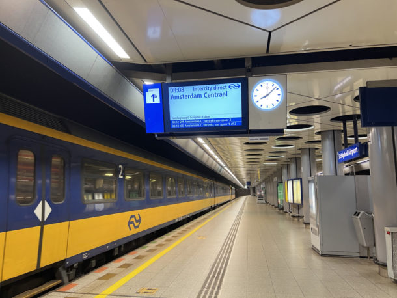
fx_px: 298
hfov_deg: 67.3
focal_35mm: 26
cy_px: 149
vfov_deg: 53.1
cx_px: 198
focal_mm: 5.7
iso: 100
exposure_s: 1/60
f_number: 1.5
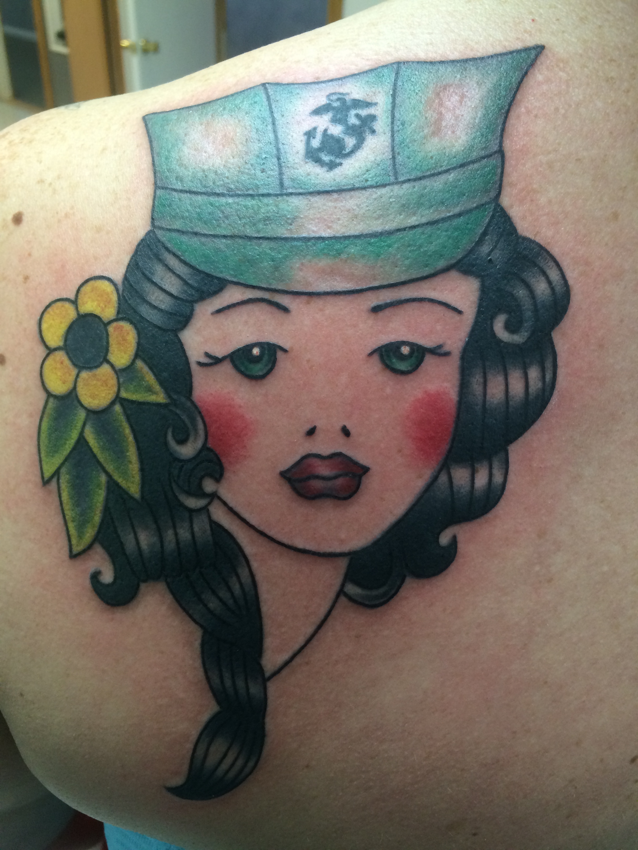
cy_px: 425
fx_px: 713
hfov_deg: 48.2
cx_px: 319
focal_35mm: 29
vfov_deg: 61.7
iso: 40
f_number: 2.2
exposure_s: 1/30
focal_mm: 4.15
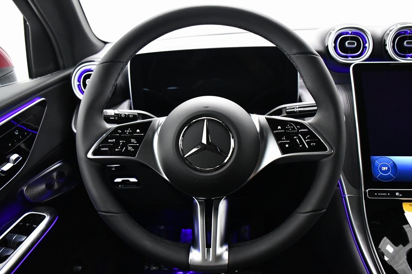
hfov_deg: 65.5
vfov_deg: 46.4
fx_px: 320
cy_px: 140
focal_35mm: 28
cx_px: 202
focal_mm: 18
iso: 5000
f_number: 3.5
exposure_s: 1/60
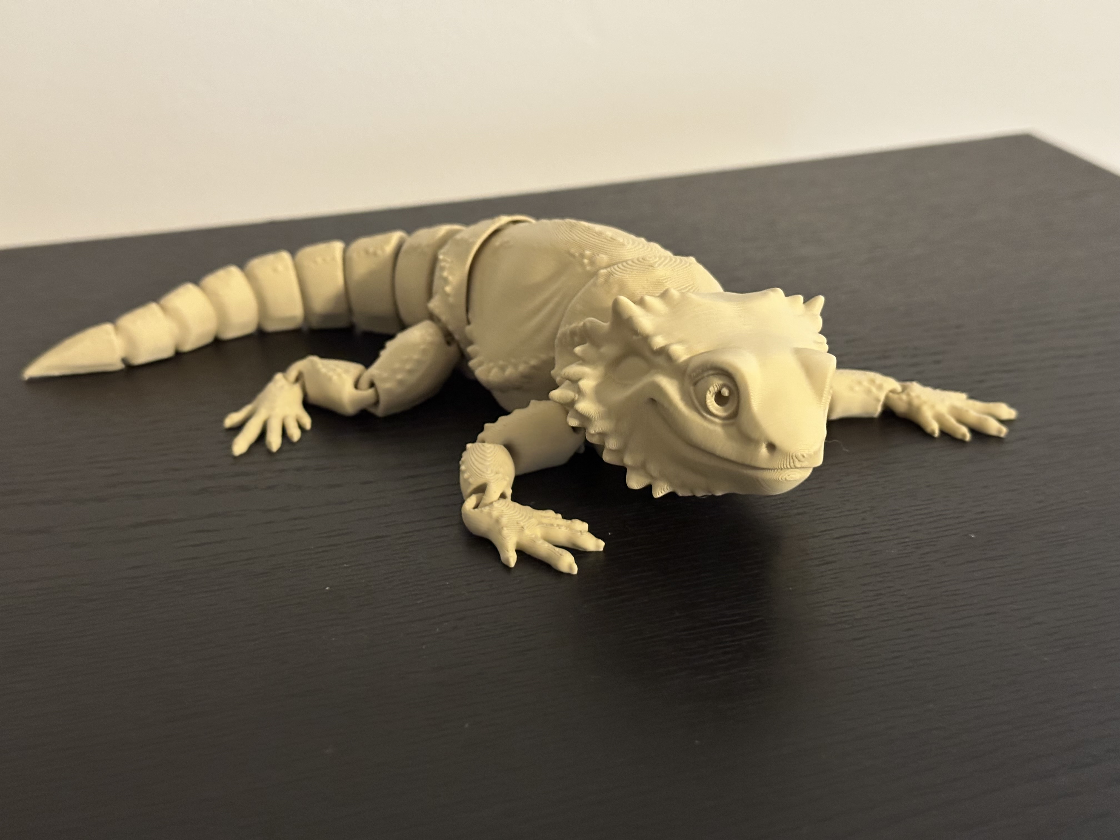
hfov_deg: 39.7
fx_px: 1553
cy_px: 420
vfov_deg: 30.3
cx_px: 560
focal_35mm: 48
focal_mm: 6.86
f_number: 1.78
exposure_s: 1/30
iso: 640
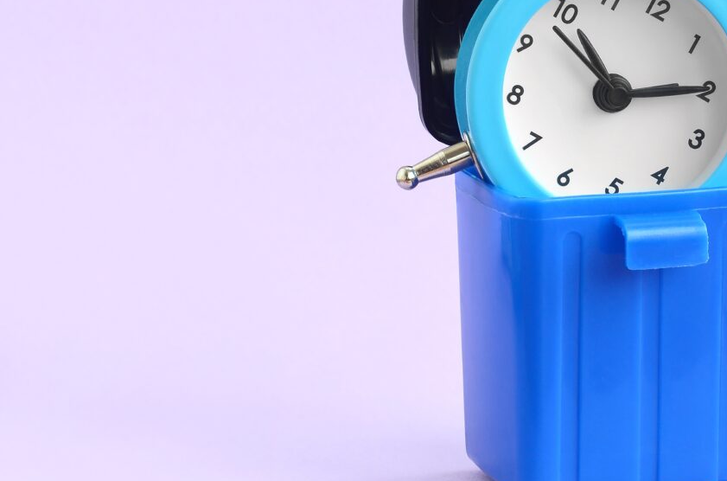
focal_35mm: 137
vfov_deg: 9.9
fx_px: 2759
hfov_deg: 14.9
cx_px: 595
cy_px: 168
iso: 100
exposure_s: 1/2
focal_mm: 50
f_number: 10
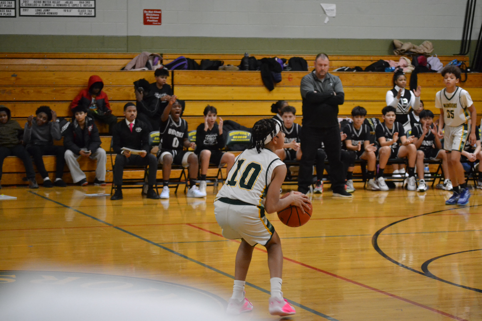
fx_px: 1305
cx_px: 241
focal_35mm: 98
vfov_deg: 14.0
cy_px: 160
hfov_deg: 20.9
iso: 3200
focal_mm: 65
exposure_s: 1/160
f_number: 4.2
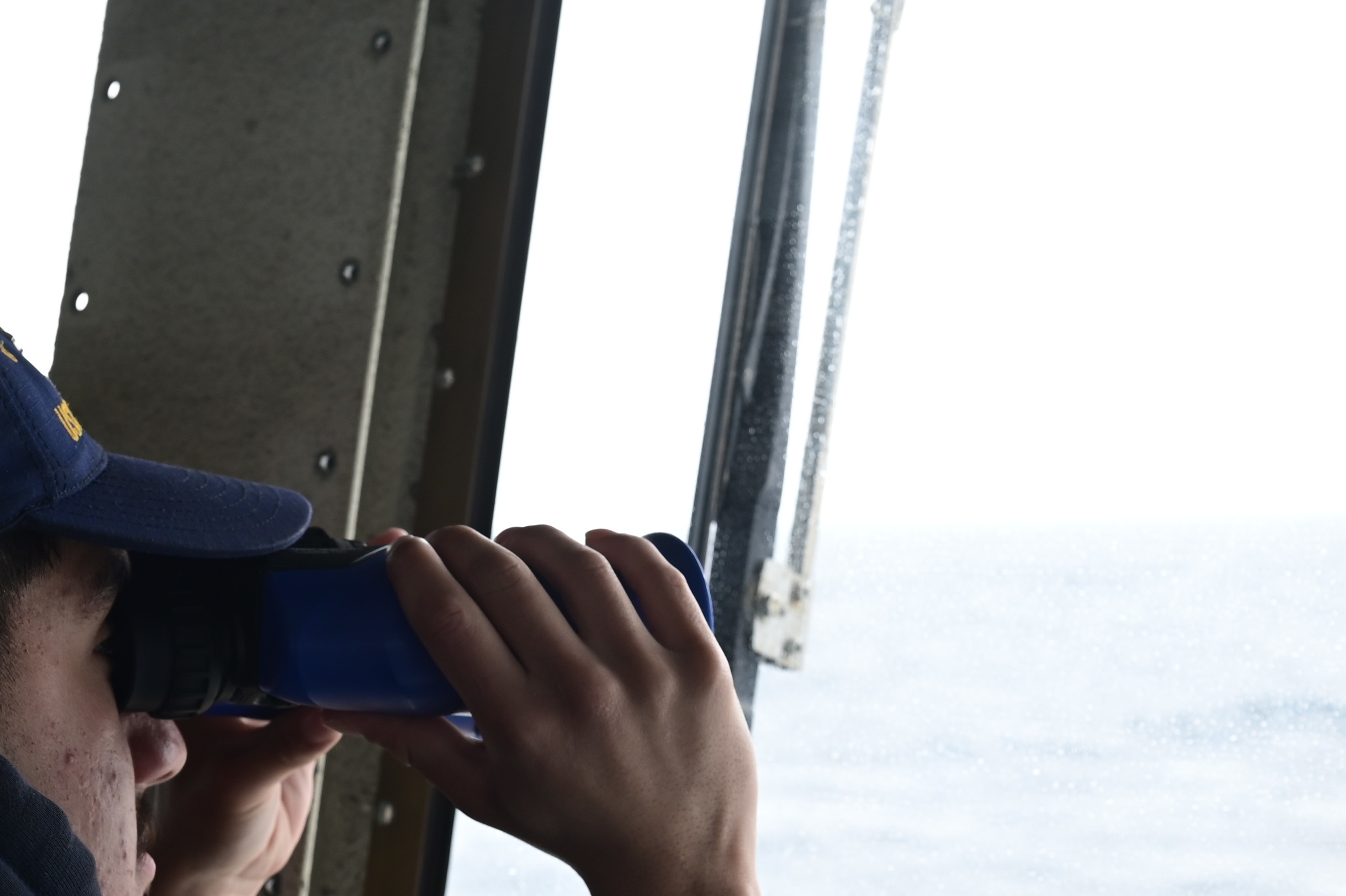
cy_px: 804
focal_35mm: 78
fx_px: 2914
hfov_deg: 25.6
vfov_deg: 17.2
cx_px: 301
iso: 320
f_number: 8
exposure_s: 1/125
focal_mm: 38
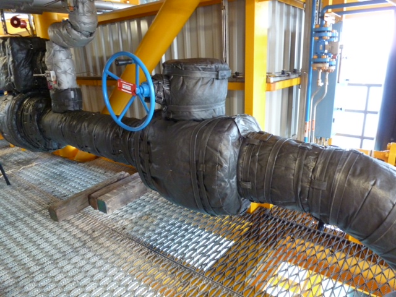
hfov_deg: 71.6
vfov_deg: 56.8
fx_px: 275
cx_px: 198
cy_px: 148
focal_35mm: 24
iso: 400
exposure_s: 1/15
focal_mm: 4.3
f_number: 3.3
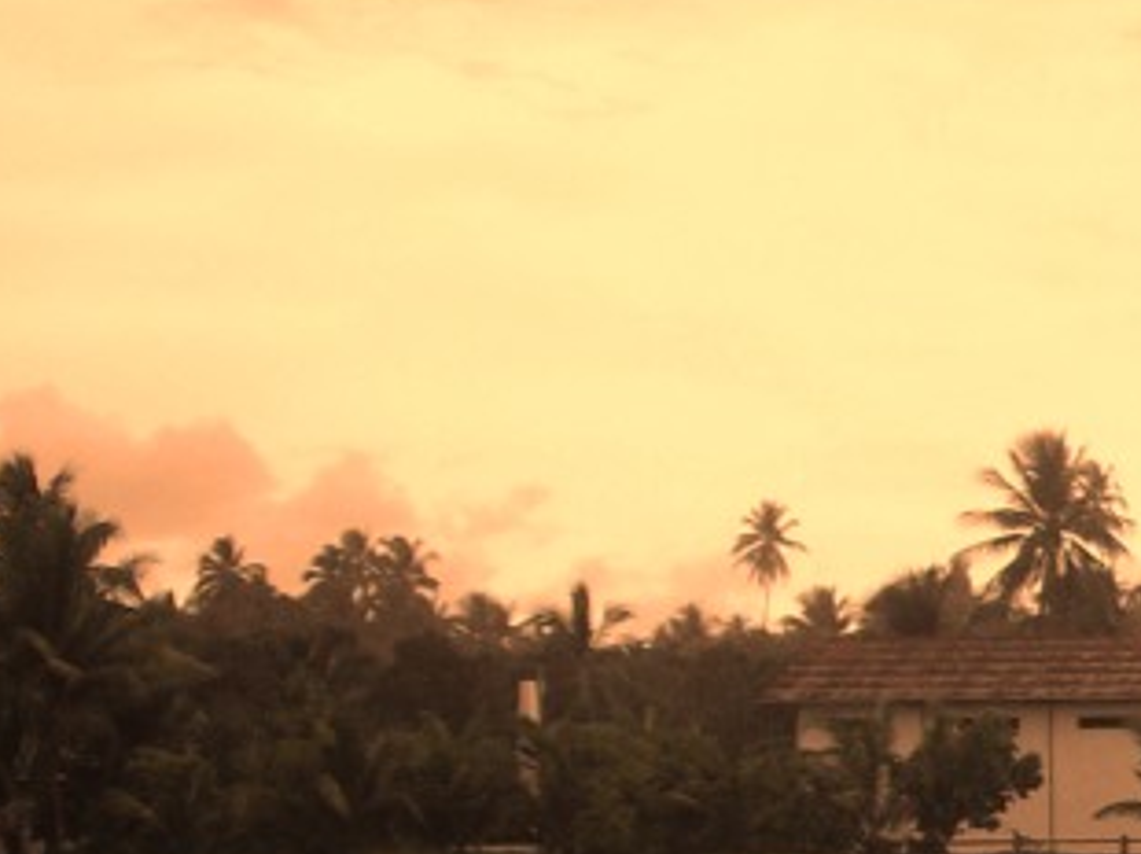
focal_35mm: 119
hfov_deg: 15.4
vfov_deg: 12.3
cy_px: 769
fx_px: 3919
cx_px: 1689
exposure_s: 1/373
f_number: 2.7
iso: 80
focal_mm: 6
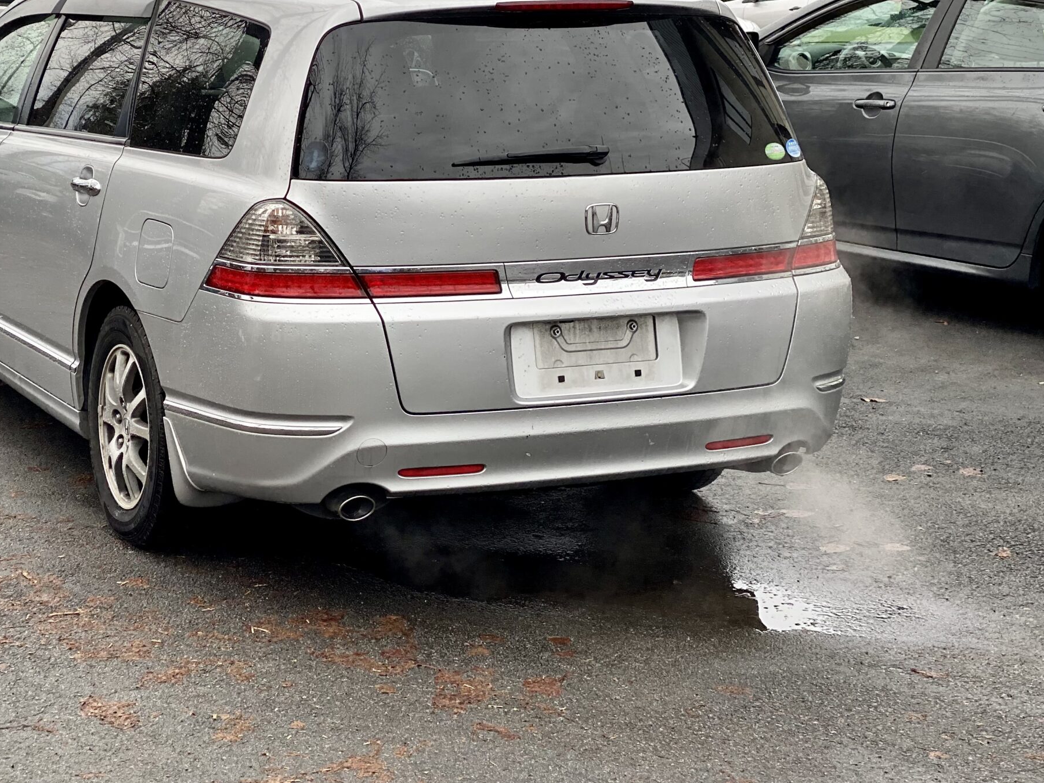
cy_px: 232
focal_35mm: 74
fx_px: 2232
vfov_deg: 19.8
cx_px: 310
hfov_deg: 26.1
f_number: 2
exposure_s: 1/122
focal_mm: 6
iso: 32
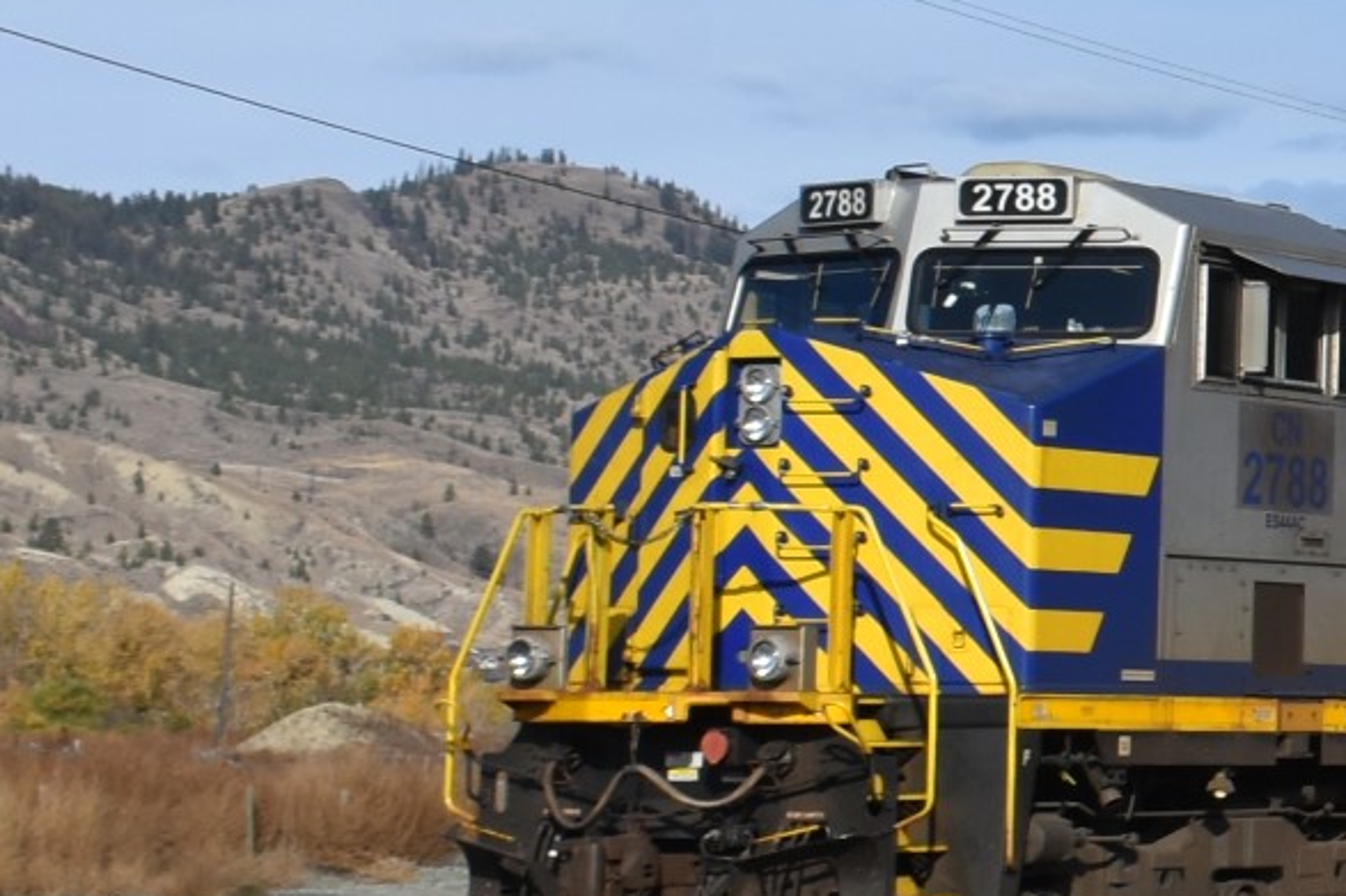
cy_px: 247
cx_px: 2557
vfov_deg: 9.9
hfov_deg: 13.2
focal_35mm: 138
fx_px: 5158
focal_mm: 18
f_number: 8
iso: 160
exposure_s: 1/500
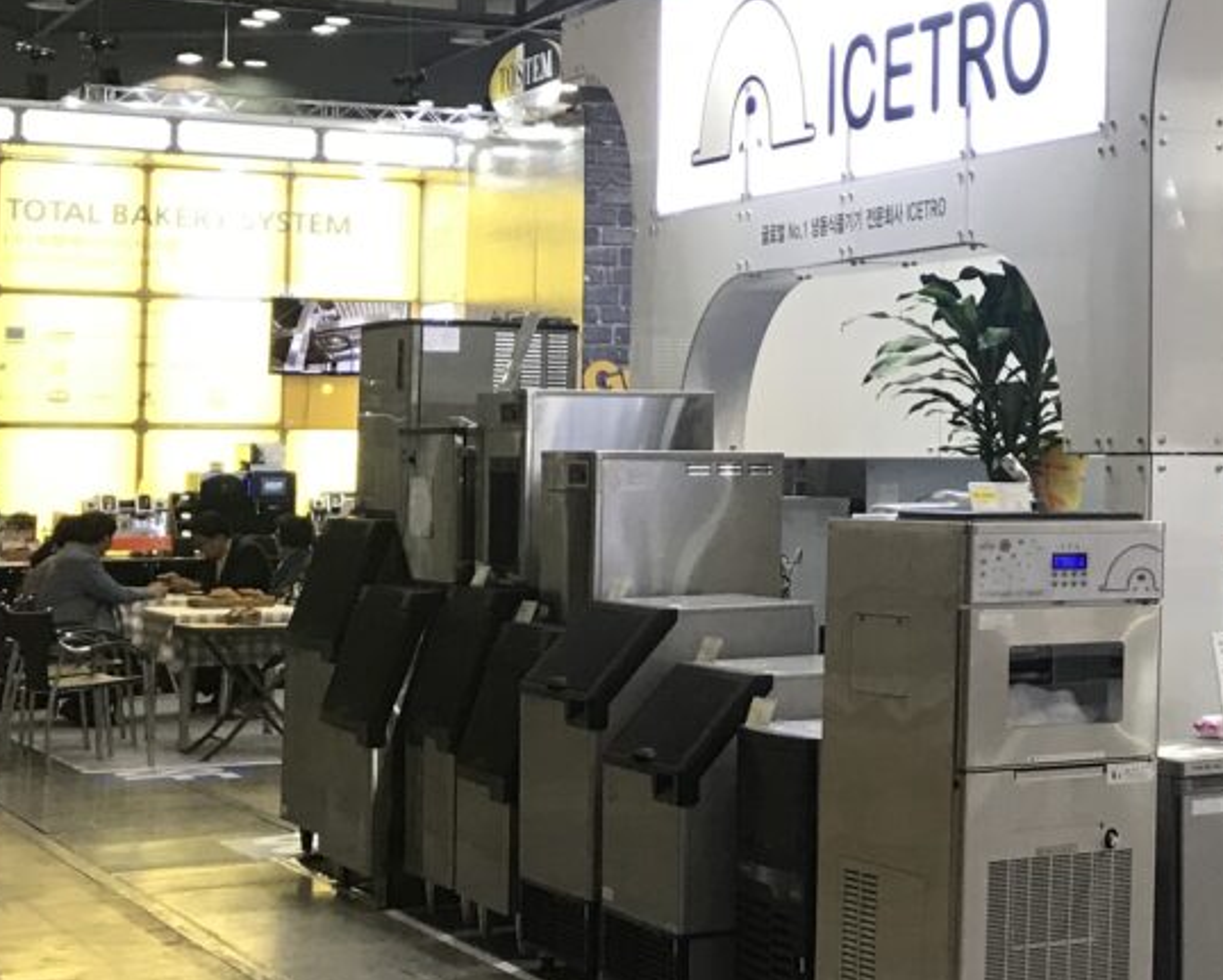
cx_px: 1639
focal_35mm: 78
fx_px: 2825
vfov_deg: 19.6
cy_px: 339
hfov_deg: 21.7
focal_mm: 3.99
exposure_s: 1/40
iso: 25
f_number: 1.8
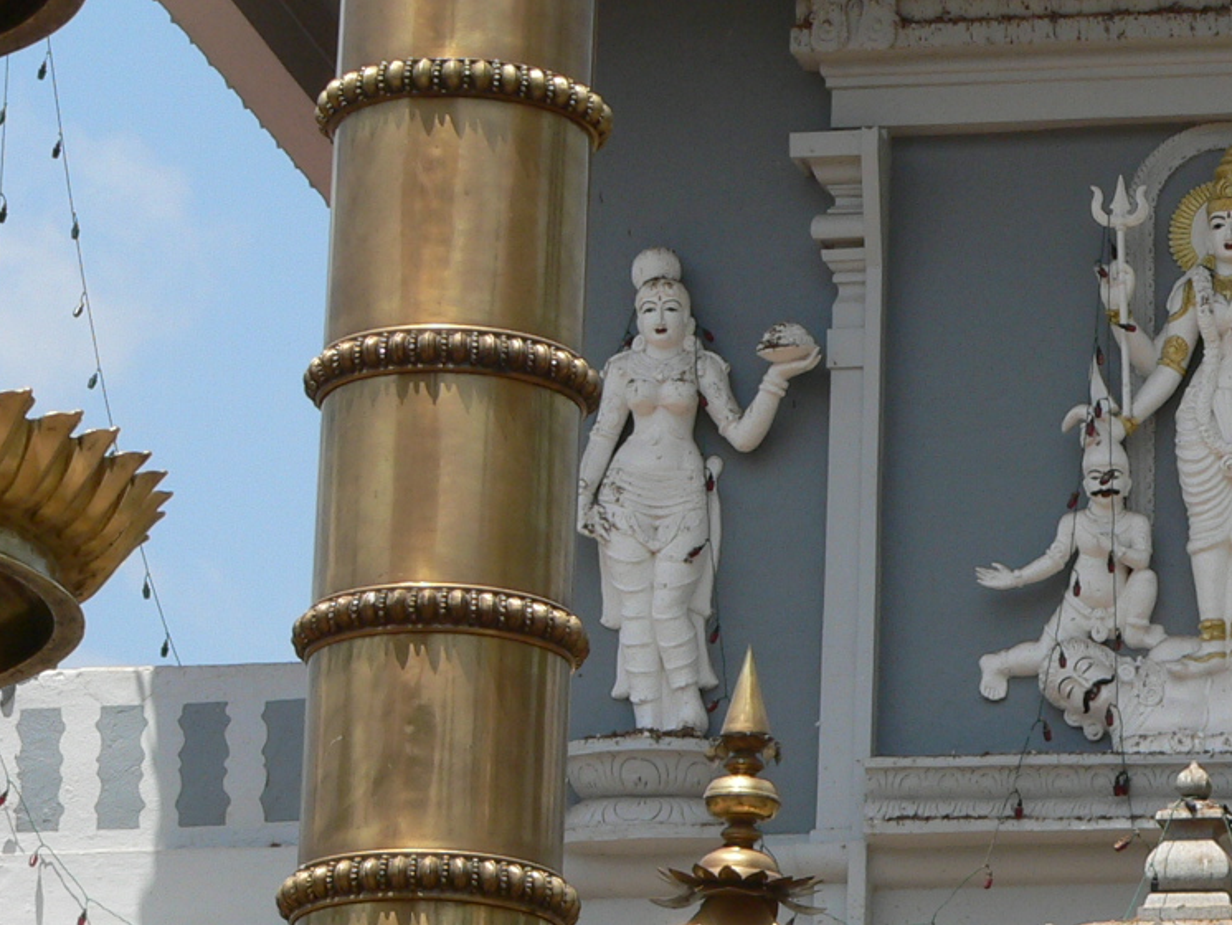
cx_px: 1301
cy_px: 278
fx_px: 7939
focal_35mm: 223
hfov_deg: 8.8
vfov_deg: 6.7
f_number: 4.6
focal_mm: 17.2
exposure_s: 1/500
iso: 80
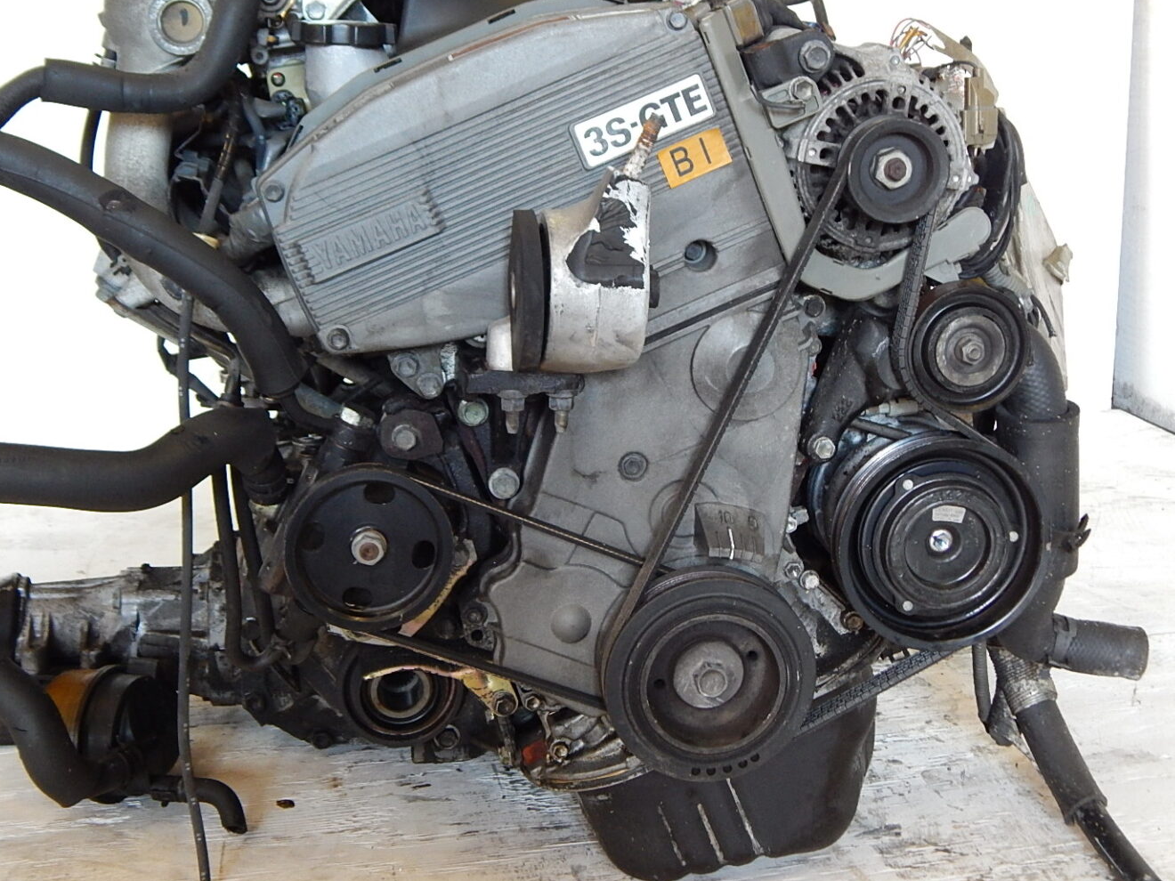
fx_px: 1935
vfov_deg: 25.6
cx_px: 584
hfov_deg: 33.8
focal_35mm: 57
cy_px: 395
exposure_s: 1/15
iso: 400
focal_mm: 8.6
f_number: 3.7
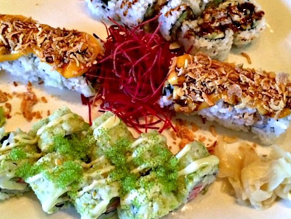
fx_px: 336
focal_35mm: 40
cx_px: 136
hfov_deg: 46.7
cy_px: 93
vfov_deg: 35.9
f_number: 2.2
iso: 400
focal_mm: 4.12
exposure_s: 1/15
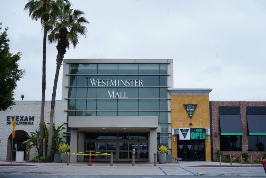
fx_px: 332
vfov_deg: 29.9
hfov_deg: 43.6
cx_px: 133
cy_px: 89
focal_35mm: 45
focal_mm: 45
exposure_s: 1/200
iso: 100
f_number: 8
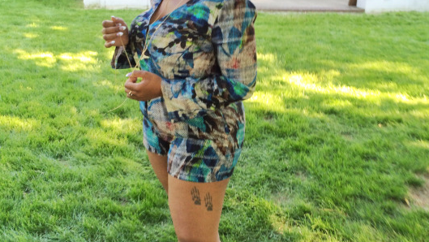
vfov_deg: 27.7
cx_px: 217
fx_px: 489
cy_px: 113
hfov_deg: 47.3
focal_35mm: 43
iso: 64
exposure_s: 1/120
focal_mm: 4.15
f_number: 2.2
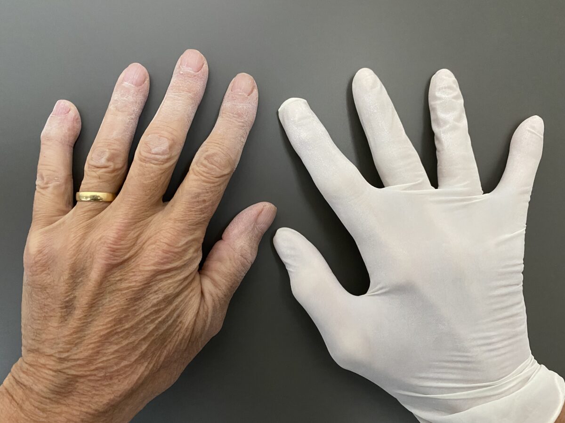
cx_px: 282
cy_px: 212
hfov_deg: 67.3
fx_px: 424
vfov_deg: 53.1
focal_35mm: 26
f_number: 1.8
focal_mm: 4.25
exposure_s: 1/47
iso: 500
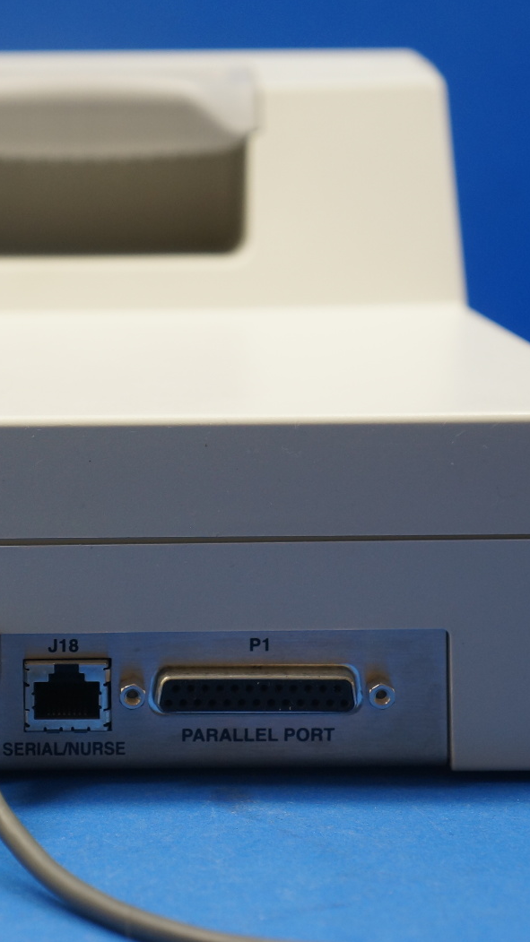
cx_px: 74
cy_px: 475
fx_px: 2149
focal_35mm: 86
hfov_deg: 14.0
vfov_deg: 24.7
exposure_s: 1/80
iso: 400
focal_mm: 36
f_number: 4.5
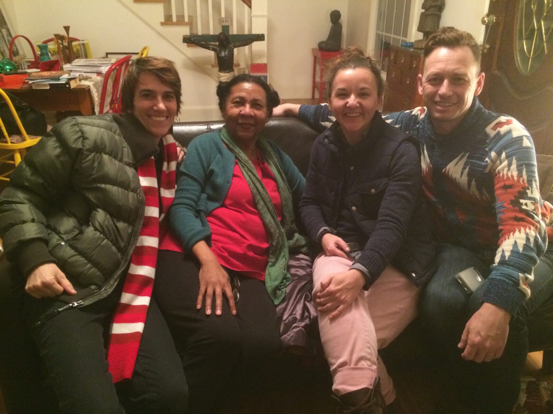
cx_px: 276
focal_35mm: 29
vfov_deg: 48.2
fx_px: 463
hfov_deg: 61.7
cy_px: 207
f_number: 2.2
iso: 320
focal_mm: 4.15
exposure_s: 1/20
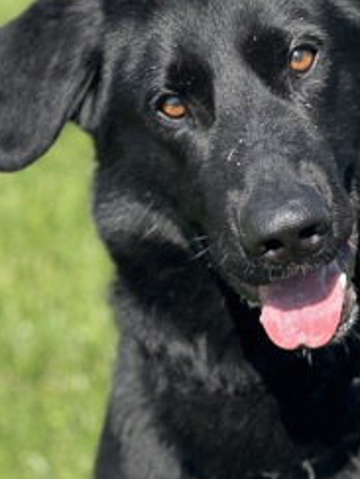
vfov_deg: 11.2
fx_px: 2454
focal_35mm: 177
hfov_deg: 8.4
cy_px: 249
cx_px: 244
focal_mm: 9
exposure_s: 1/244
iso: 25
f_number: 2.8
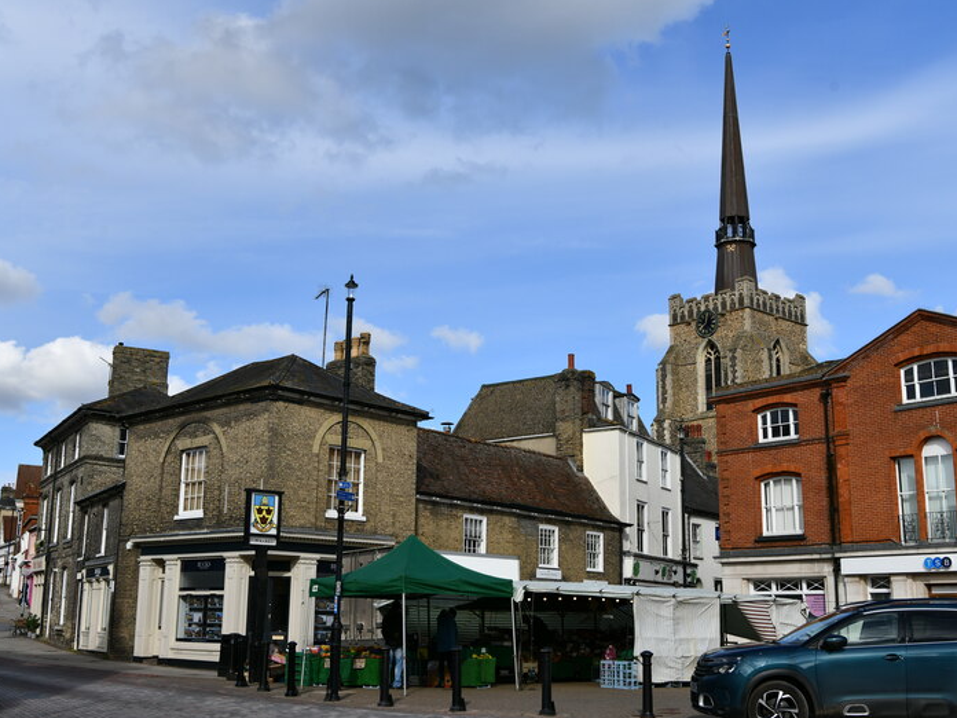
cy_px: 361
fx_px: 1161
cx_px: 477
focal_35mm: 42
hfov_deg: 44.8
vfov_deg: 34.3
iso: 160
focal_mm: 38
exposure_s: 1/800
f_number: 8
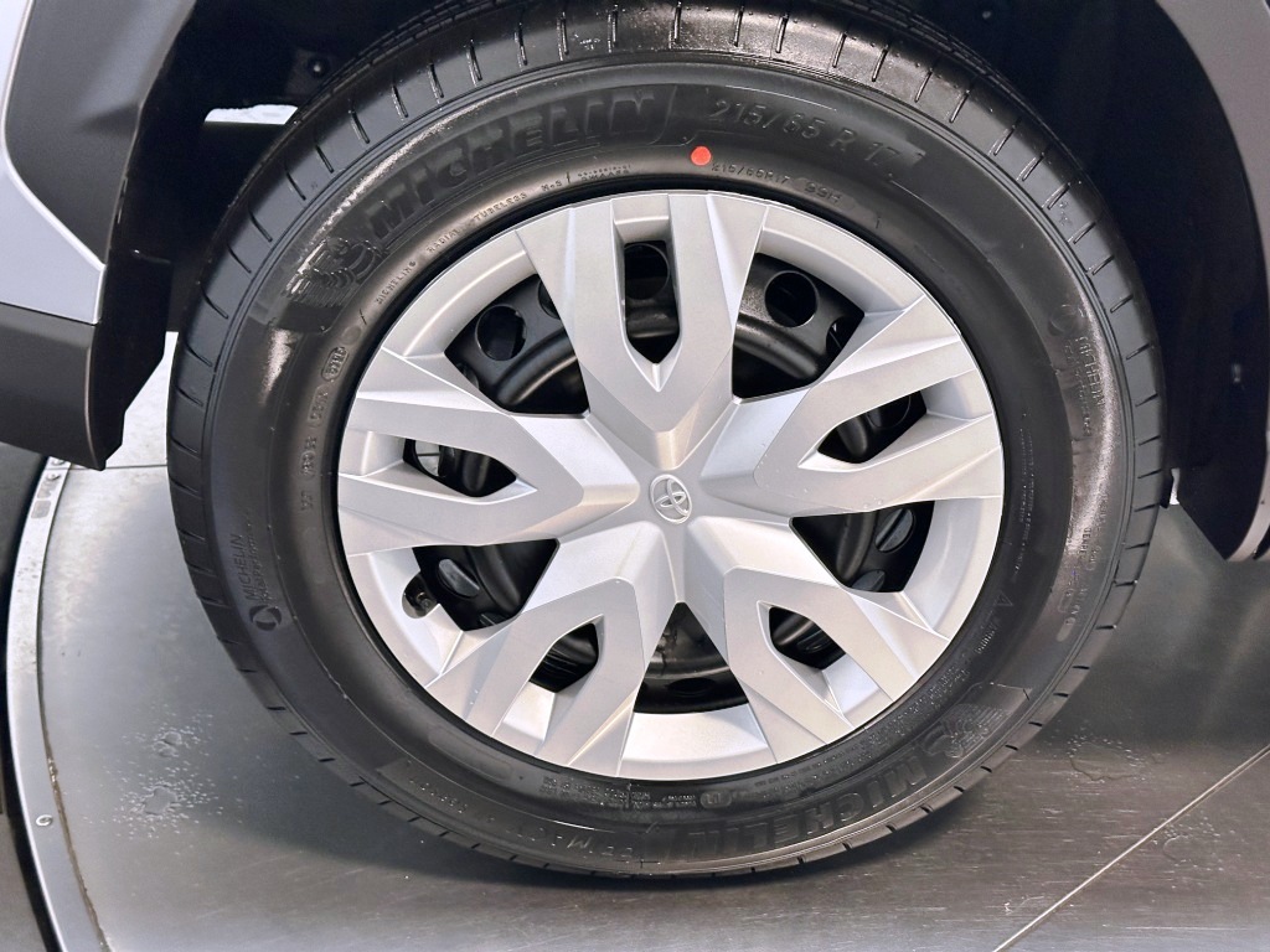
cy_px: 476
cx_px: 635
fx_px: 1761
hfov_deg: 39.7
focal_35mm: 48
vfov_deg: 30.3
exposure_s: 1/40
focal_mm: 6.86
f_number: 1.78
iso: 500
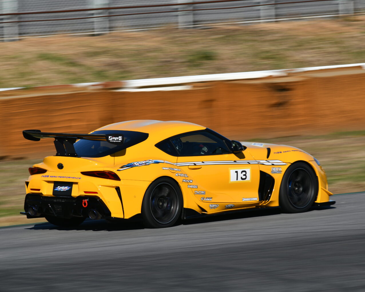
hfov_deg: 3.4
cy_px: 146
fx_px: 6104
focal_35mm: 565
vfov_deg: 2.7
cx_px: 169
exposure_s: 1/160
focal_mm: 500
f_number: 16
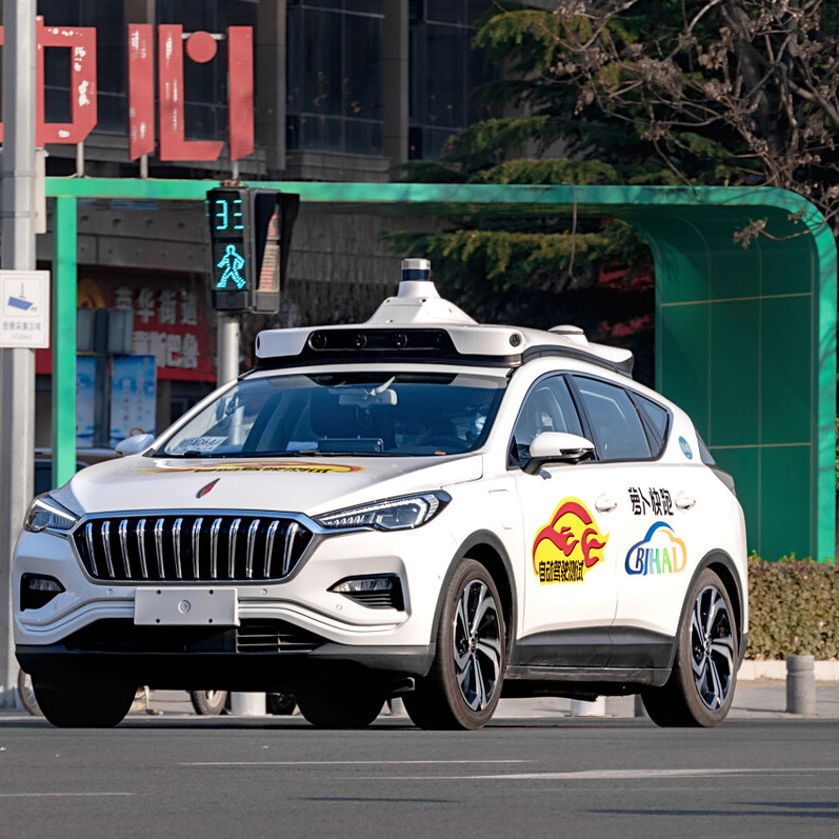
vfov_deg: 4.8
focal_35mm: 366
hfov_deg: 4.8
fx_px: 10036
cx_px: 339
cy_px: 419
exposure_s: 1/400
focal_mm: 105.1
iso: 125
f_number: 5.6
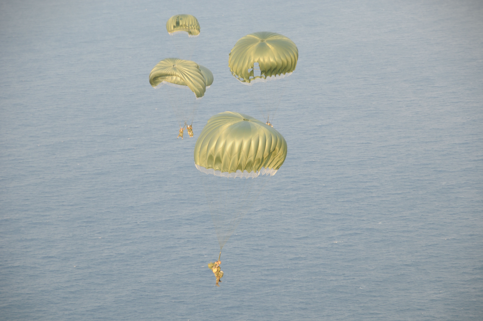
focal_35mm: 158
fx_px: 2111
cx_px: 242
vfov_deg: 8.7
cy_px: 160
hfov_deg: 13.1
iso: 200
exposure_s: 1/200
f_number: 5.6
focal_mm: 105
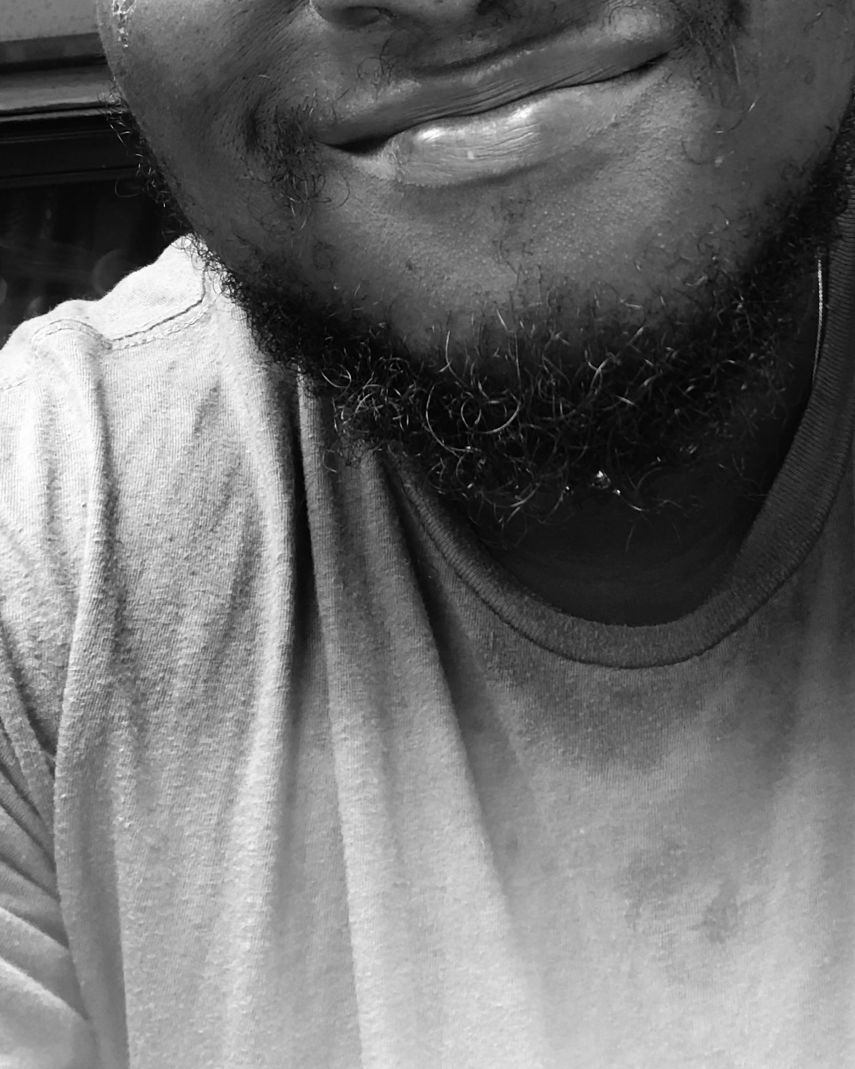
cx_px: 629
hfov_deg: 27.3
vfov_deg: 32.9
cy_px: 168
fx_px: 1740
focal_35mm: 55
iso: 80
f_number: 2.2
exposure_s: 1/120
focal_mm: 2.87
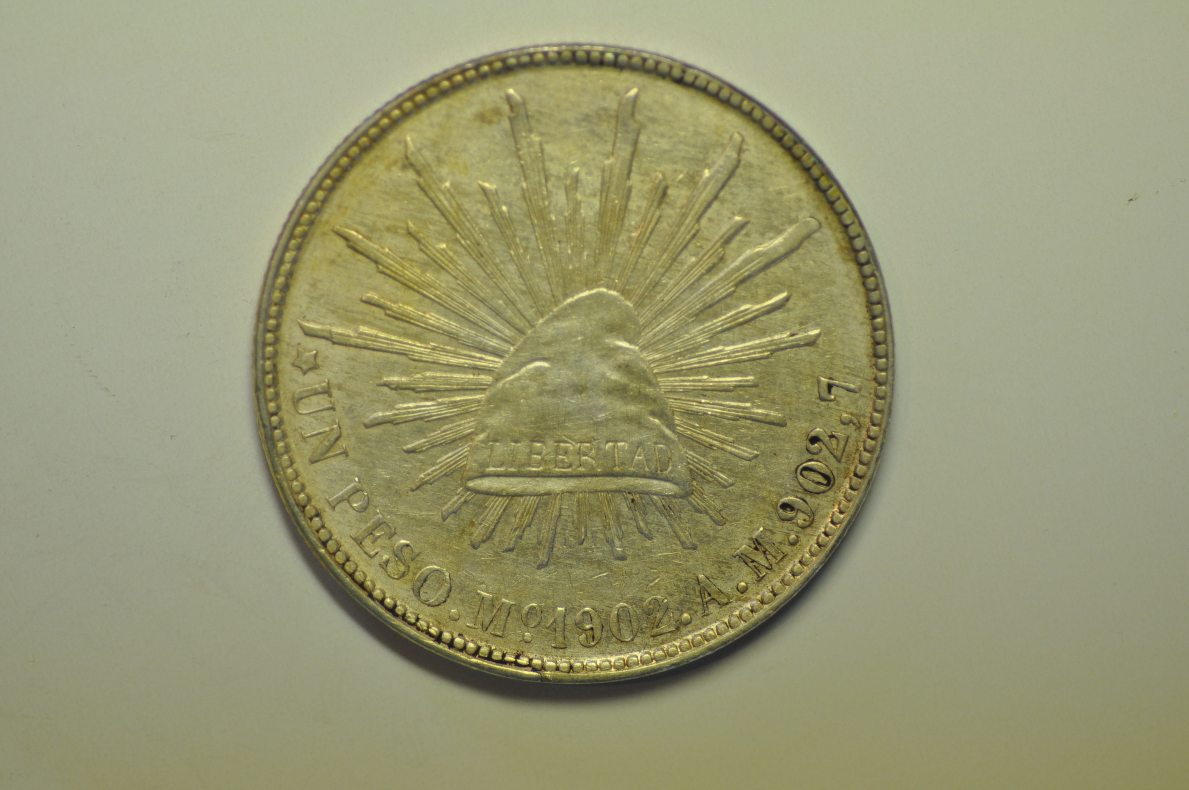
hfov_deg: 22.6
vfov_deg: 15.2
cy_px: 395
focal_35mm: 90
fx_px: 2969
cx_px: 594
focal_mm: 60
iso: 400
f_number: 4
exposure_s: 1/250
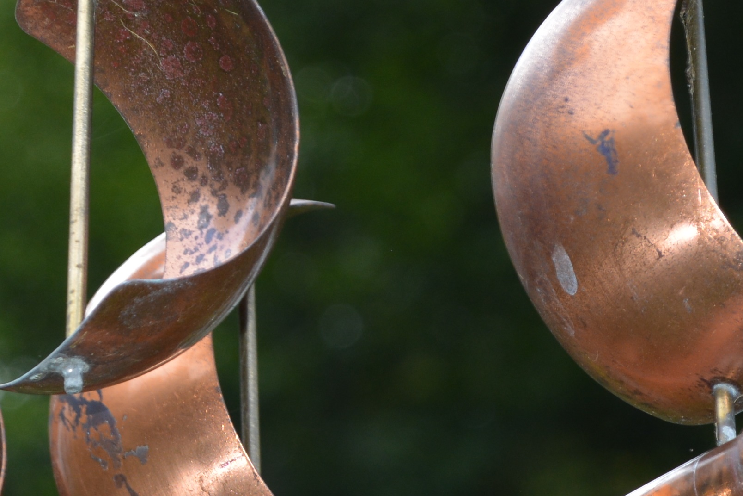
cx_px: 329
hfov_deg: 6.7
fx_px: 6354
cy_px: 600
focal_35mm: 308
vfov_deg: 4.5
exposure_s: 1/160
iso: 200
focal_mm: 55
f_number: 5.6
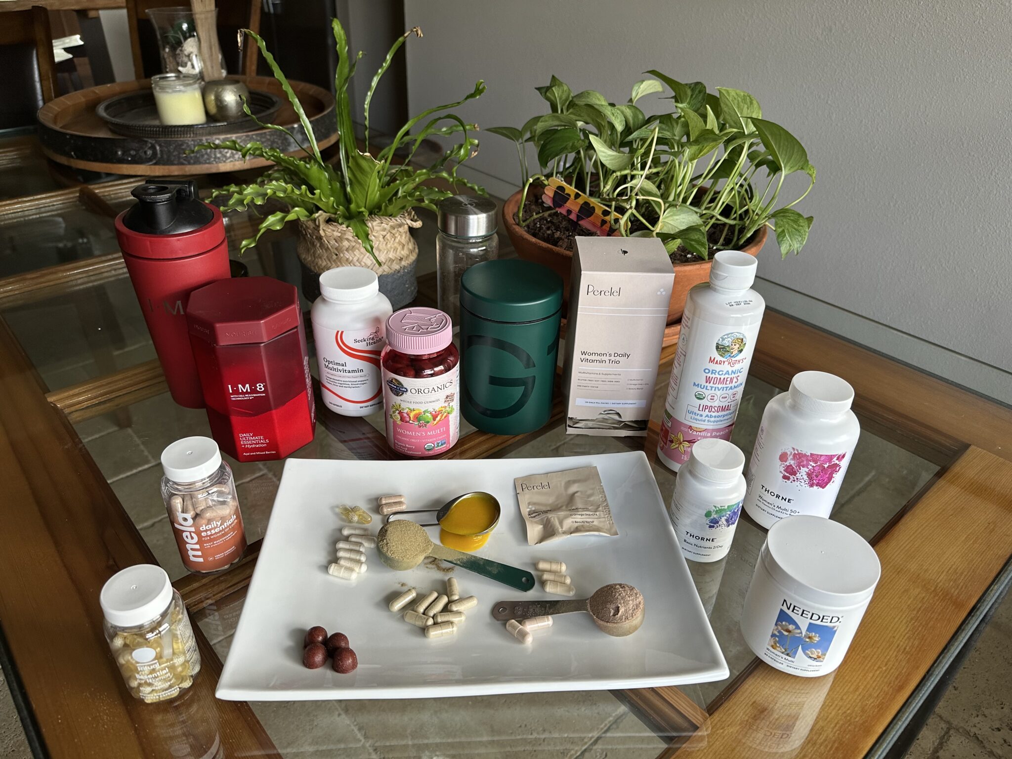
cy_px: 380
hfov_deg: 71.6
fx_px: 702
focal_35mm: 24
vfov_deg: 56.8
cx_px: 506
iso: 160
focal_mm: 6.86
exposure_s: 1/121
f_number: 1.78
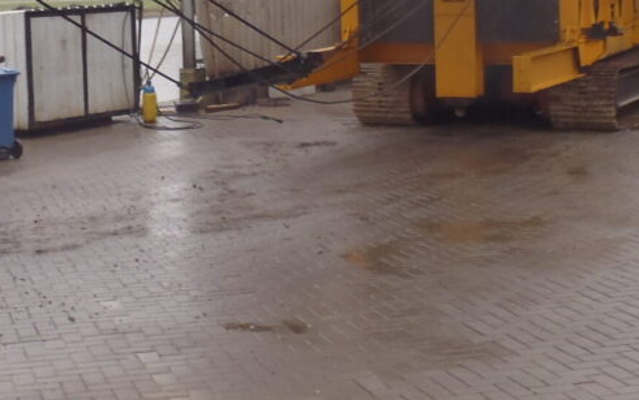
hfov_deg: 24.7
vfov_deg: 15.6
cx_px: 188
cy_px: 43
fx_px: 1446
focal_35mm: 83
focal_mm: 5.72
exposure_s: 1/40
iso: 125
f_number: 4.2
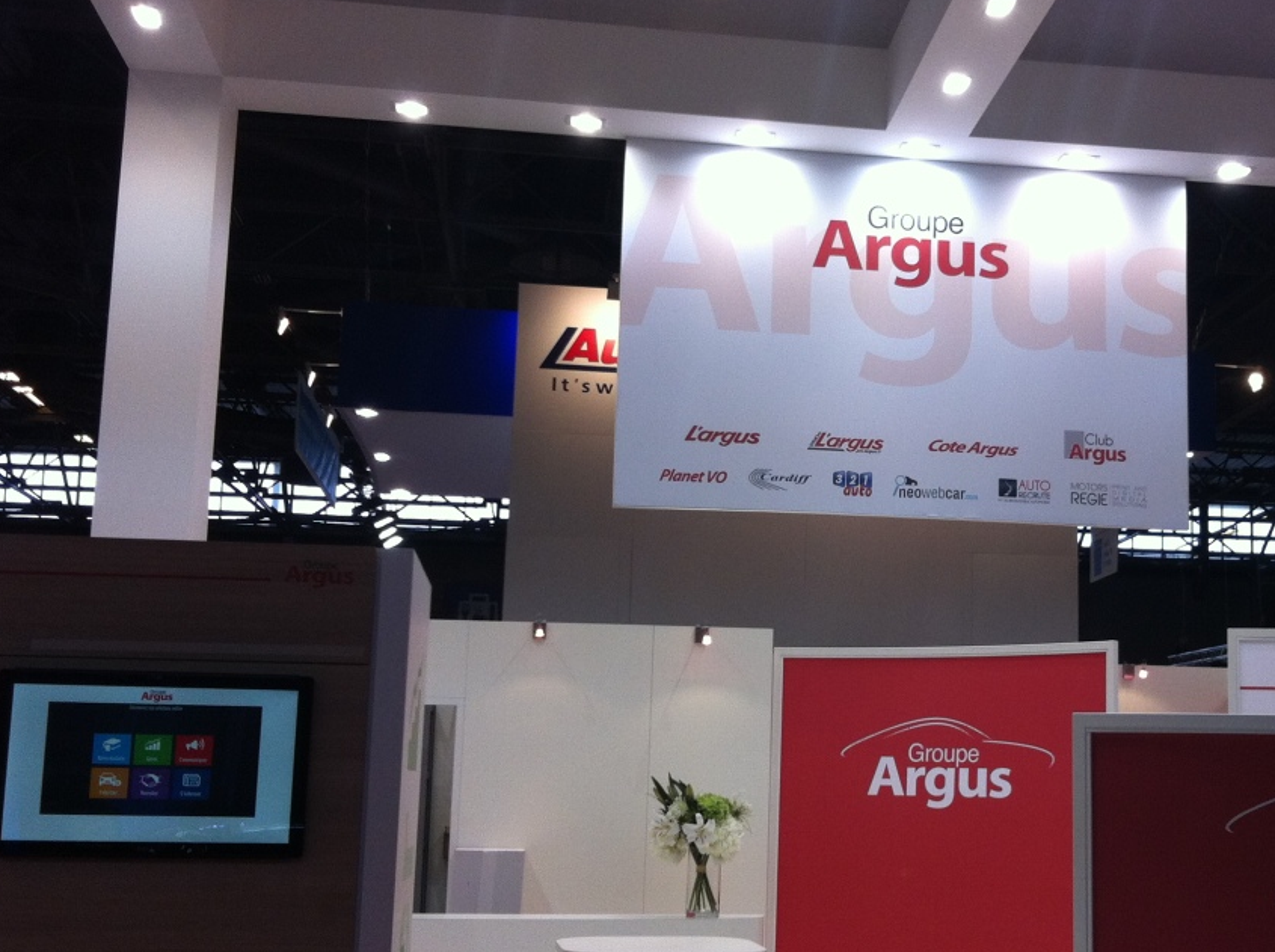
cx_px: 848
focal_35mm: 53
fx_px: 1949
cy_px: 521
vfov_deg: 27.4
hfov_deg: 35.9
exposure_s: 1/120
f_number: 2.8
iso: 100
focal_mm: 3.85
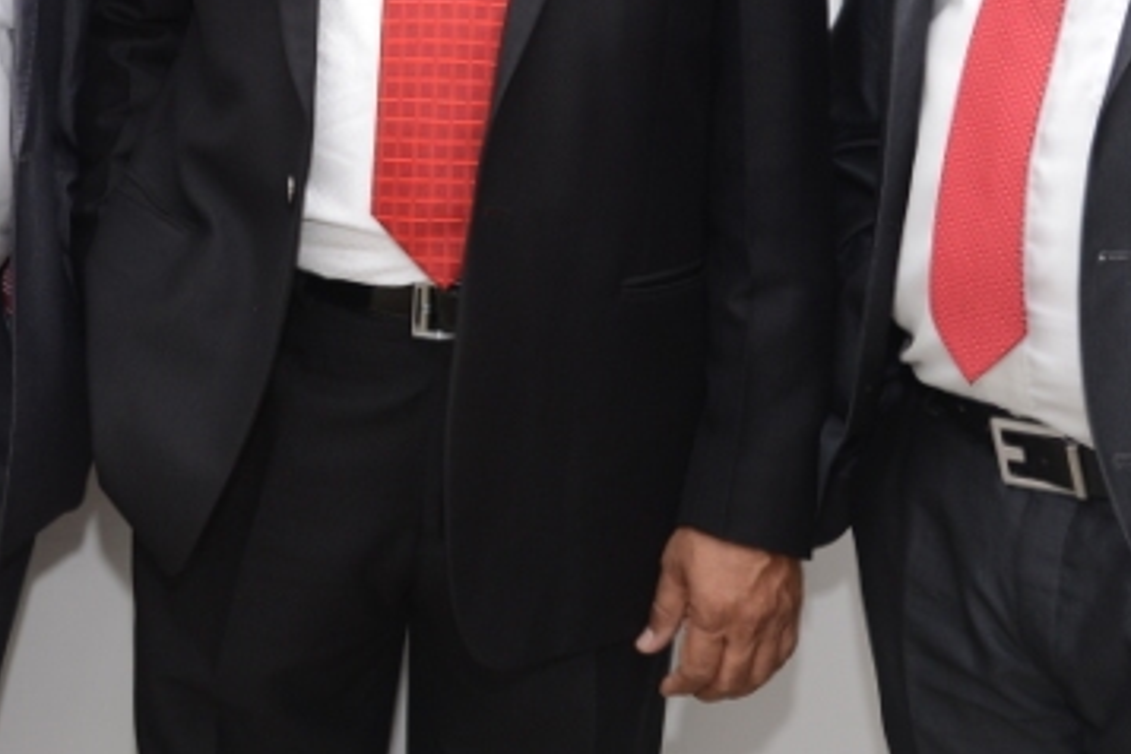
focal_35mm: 89
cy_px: 17
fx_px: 2796
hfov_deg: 22.6
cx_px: 225
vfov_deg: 15.1
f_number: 5
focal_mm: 31
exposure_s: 1/100
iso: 500
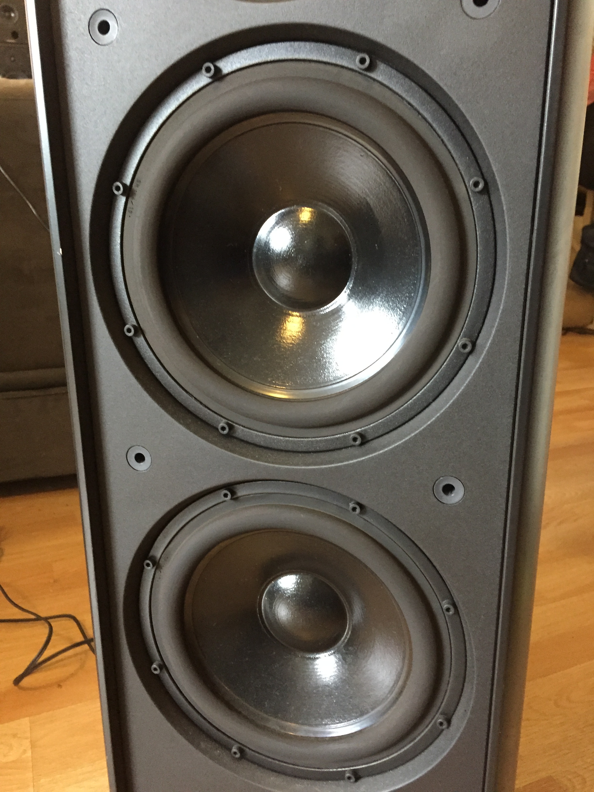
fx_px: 664
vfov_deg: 61.7
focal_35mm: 29
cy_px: 396
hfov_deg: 48.2
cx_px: 297
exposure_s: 1/17
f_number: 2.2
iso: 320
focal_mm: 4.15
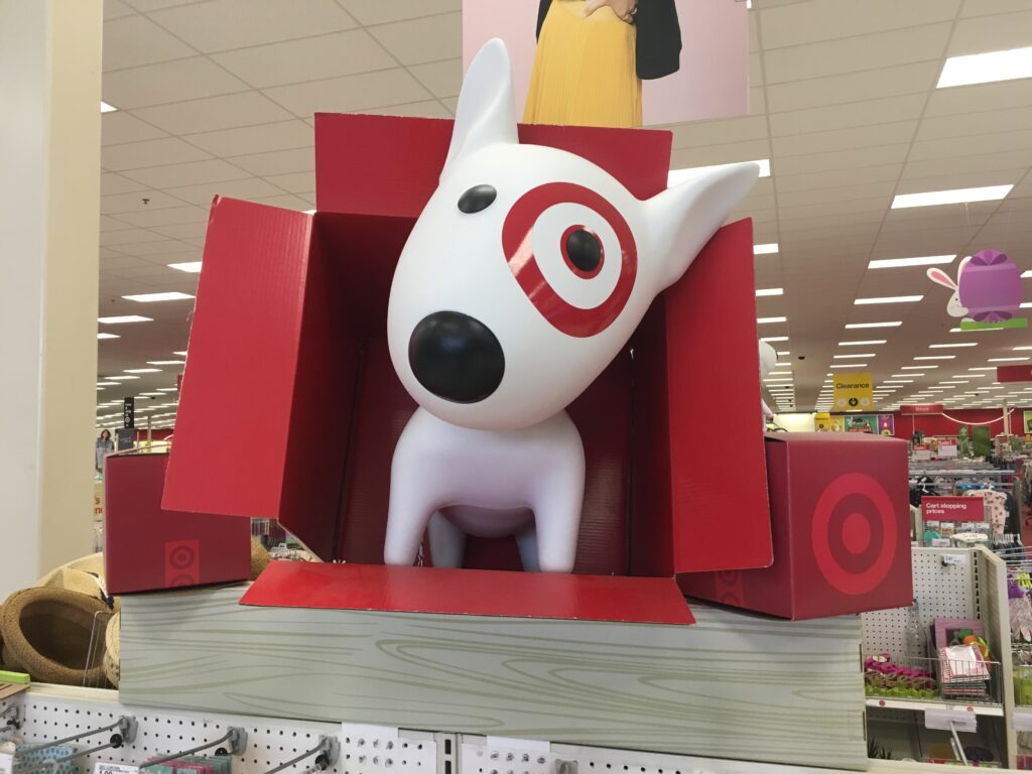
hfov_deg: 61.7
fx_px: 865
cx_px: 516
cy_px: 387
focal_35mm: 29
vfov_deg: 48.2
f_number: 2.2
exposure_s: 1/30
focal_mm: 4.15
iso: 40
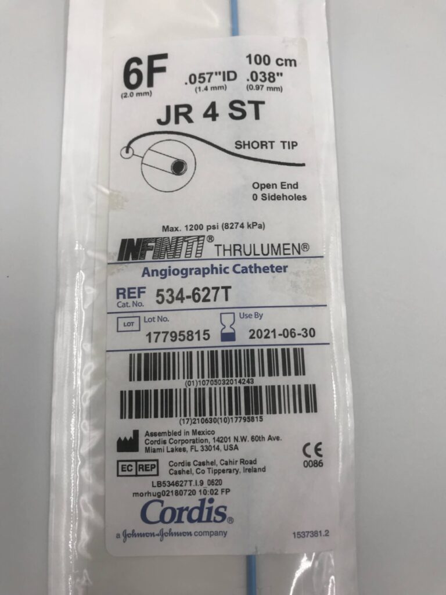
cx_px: 223
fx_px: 481
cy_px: 298
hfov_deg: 49.7
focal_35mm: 28
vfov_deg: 63.4
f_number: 1.8
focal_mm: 3.99
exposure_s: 1/141
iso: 20
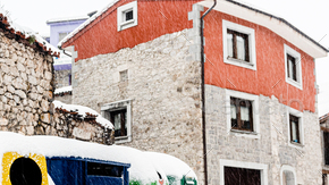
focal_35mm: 66
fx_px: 576
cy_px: 159
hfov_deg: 31.3
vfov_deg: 18.0
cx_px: 78
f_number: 5
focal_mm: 31
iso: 500
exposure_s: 1/50
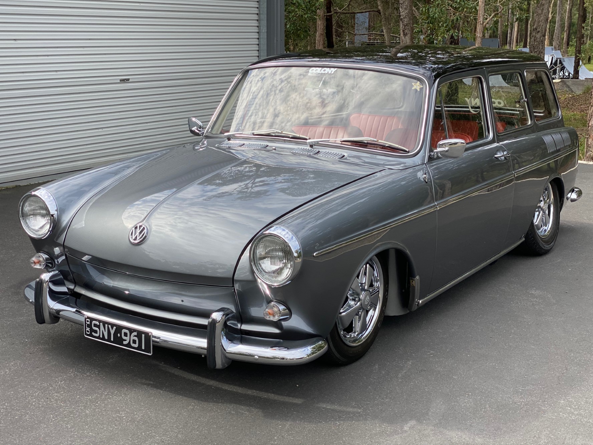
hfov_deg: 36.8
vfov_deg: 28.0
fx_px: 891
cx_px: 296
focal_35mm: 52
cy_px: 222
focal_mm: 6
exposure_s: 1/470
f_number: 2
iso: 20
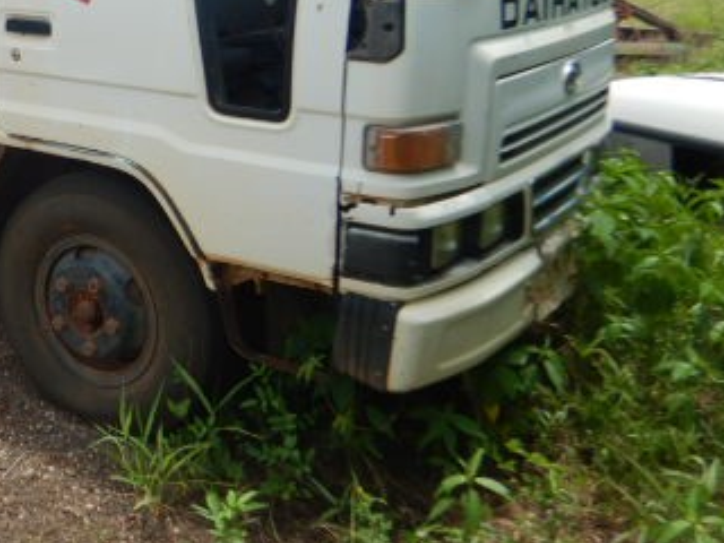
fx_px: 1004
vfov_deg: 29.7
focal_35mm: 48
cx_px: 25
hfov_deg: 36.3
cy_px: 122
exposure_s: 1/1250
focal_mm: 4.3
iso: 125
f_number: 2.8
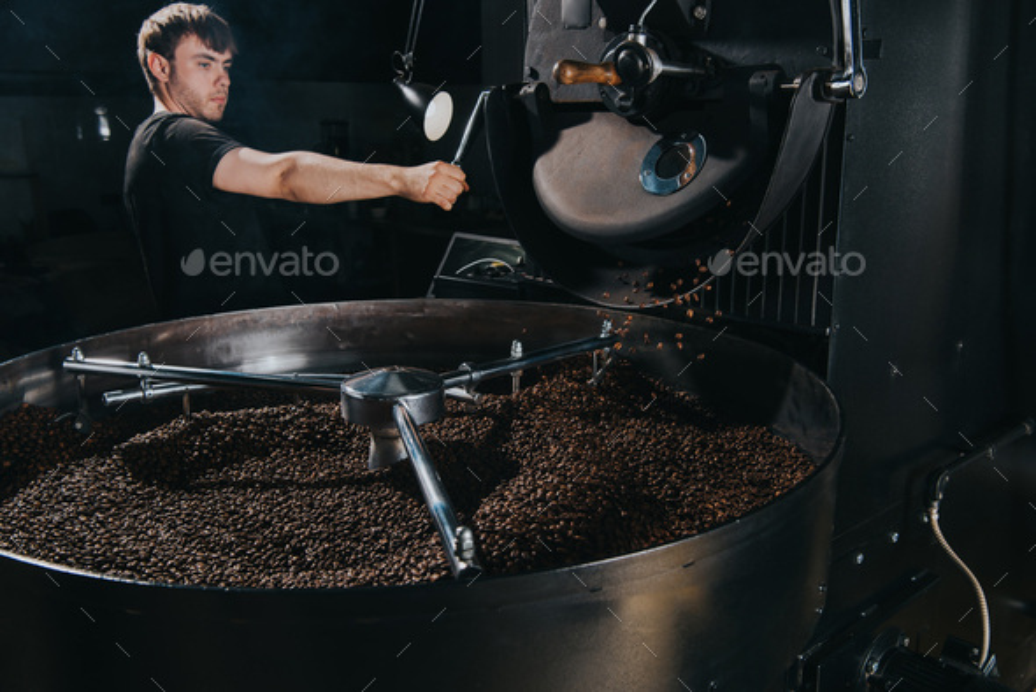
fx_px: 921
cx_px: 518
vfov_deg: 41.2
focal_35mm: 32
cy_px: 346
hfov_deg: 58.7
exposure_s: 1/160
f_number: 7.1
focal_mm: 32
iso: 160
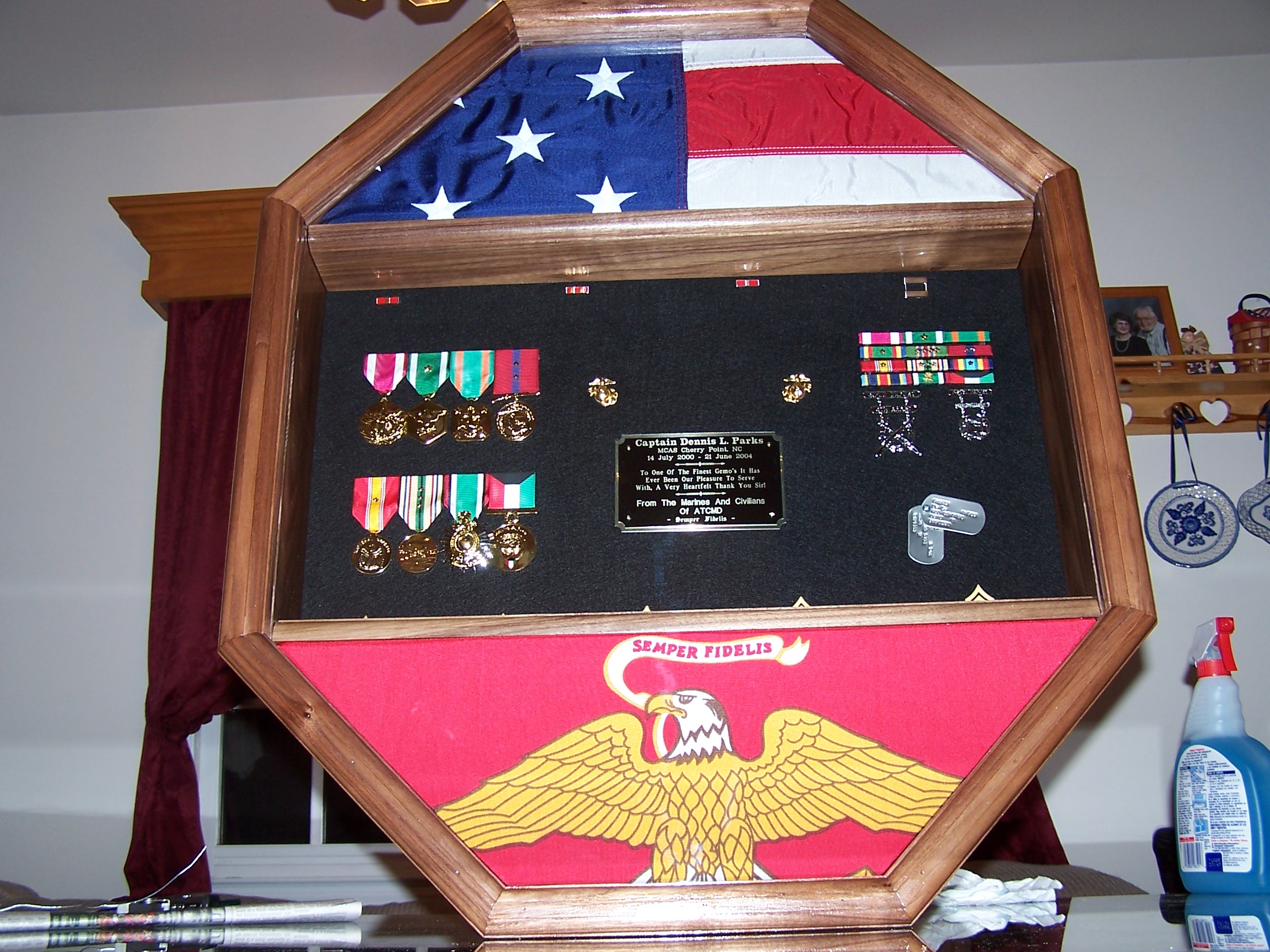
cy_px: 476
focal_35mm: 38
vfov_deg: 37.7
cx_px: 635
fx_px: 1394
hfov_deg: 49.0
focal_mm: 6.3
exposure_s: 1/60
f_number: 2.8
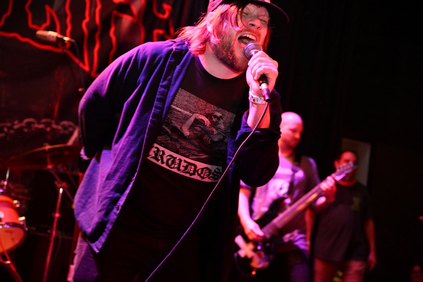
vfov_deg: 27.5
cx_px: 212
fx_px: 576
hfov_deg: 40.3
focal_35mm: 49
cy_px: 141
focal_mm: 49
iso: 6400
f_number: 3.2
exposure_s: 1/160
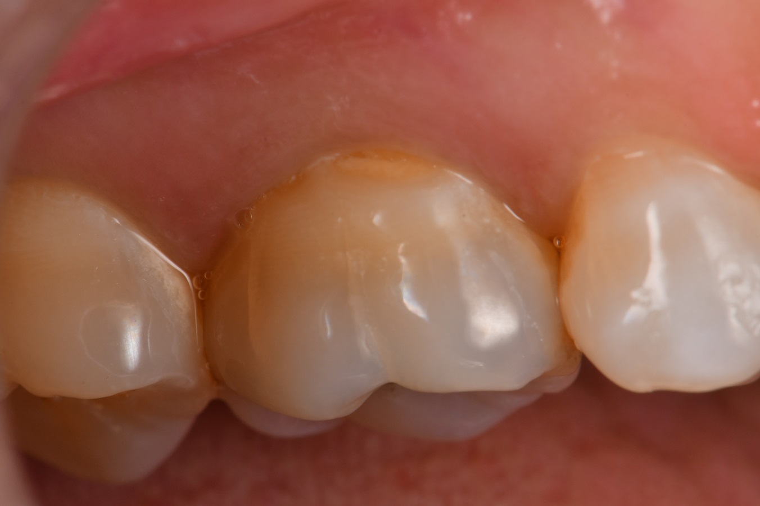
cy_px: 253
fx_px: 3313
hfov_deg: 13.1
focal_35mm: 157
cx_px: 380
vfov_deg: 8.7
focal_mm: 105
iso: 200
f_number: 32
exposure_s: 1/160
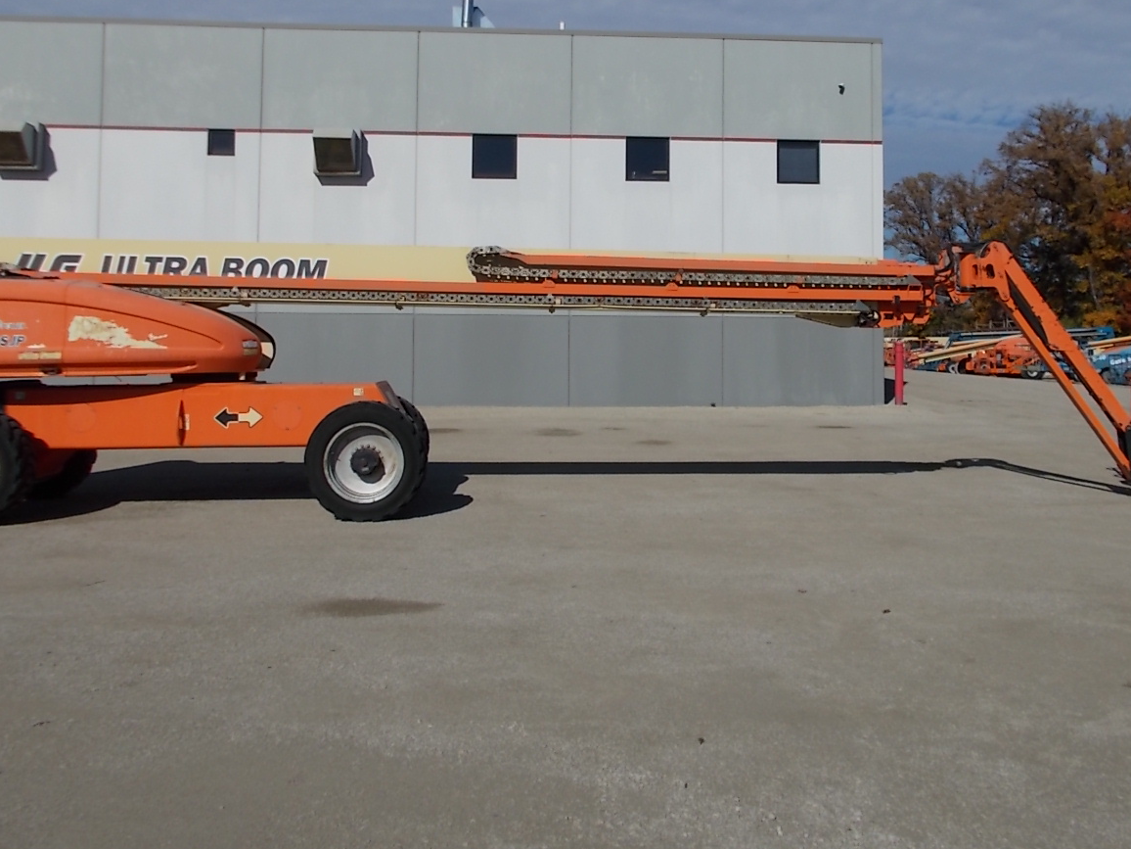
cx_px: 591
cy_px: 307
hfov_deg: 51.3
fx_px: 1176
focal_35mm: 36
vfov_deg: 39.3
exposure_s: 1/400
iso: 80
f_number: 8
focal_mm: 4.6
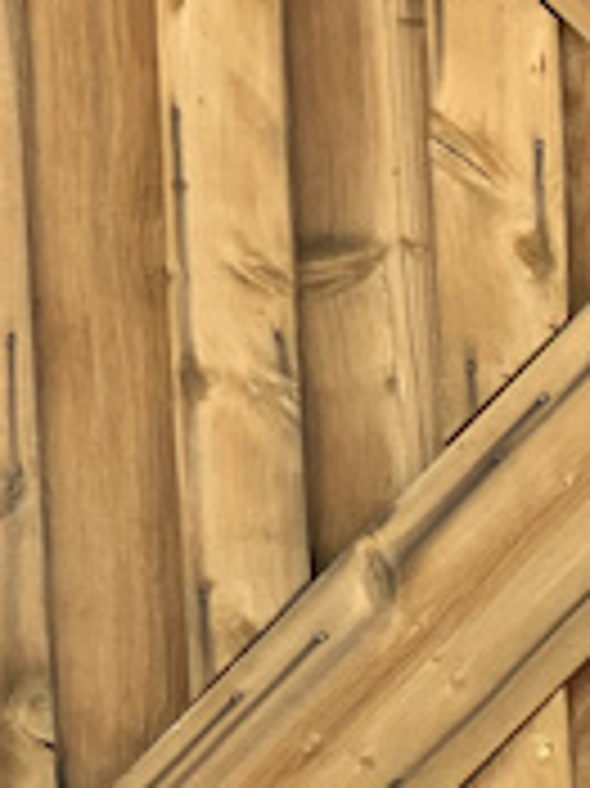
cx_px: 1270
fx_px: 5415
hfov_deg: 6.0
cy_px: 1301
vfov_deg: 8.1
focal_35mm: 238
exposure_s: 1/320
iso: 16
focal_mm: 6
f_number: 2.4
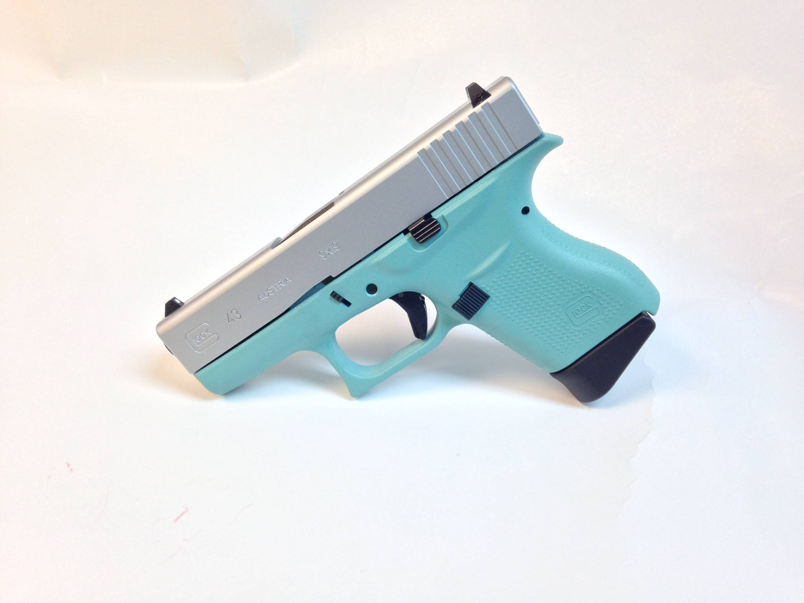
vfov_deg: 42.9
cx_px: 402
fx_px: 766
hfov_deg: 55.4
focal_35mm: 33
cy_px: 302
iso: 64
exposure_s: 1/60
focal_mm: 4.12
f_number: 2.4
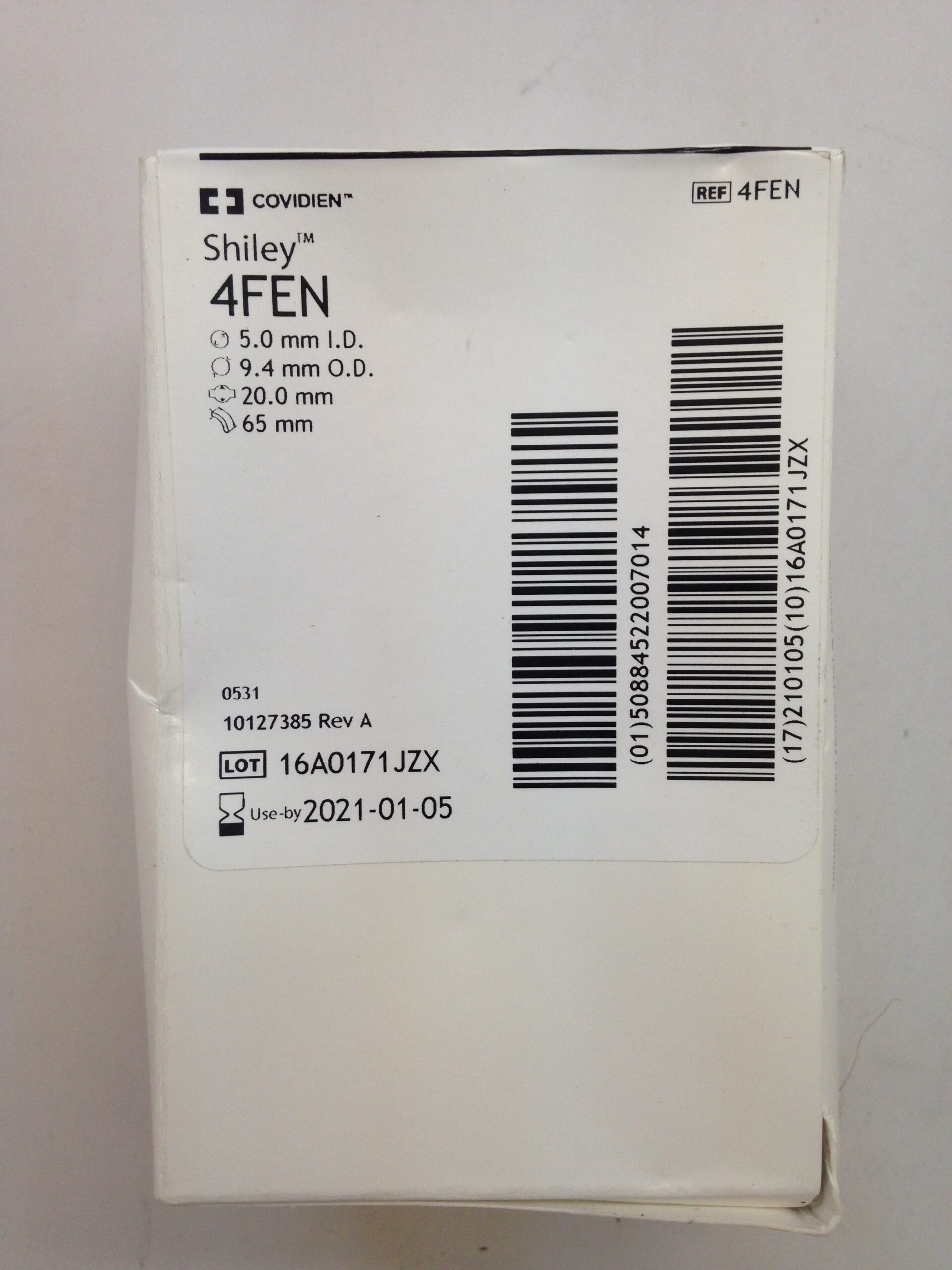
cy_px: 635
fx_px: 1210
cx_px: 476
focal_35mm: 33
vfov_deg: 55.4
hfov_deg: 42.9
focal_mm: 4.12
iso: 80
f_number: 2.4
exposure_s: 1/120
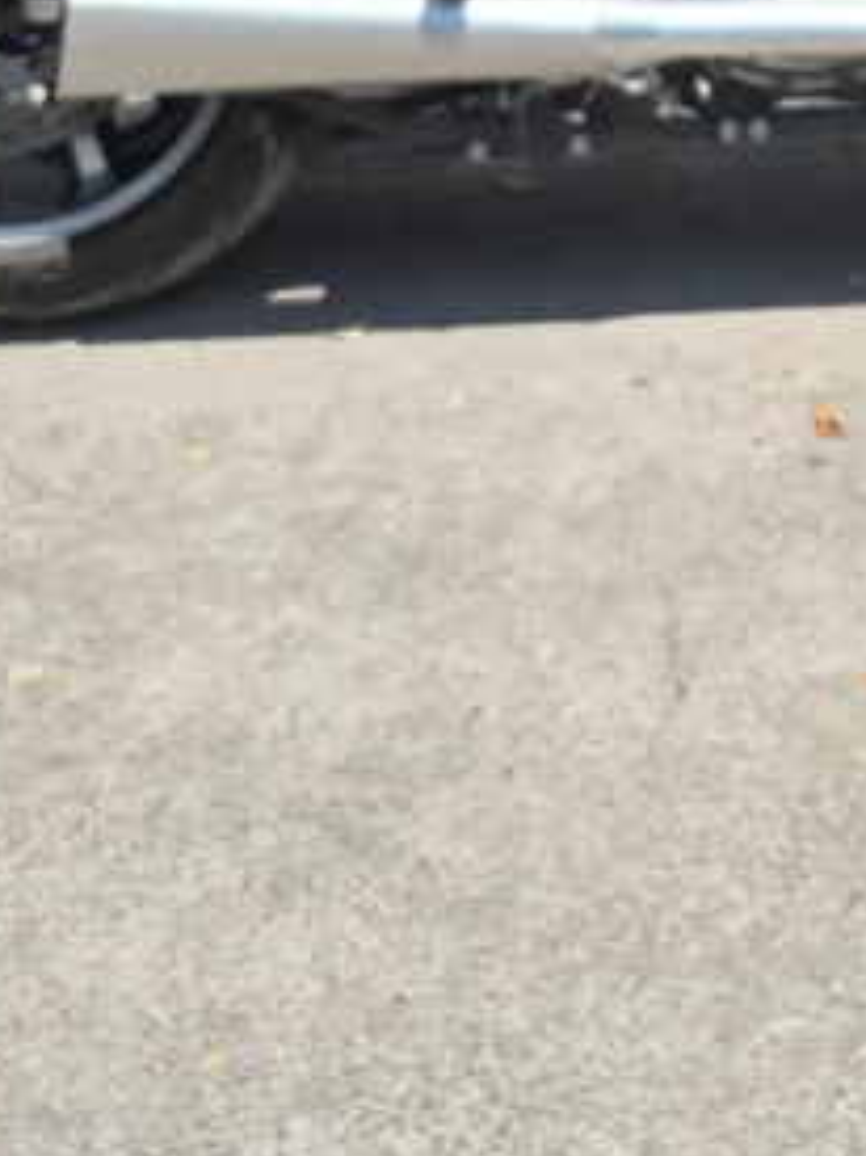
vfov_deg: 24.9
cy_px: -370
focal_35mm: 67
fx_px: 2237
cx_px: 799
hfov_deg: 21.4
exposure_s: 1/1248
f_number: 1.8
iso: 25
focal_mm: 5.4
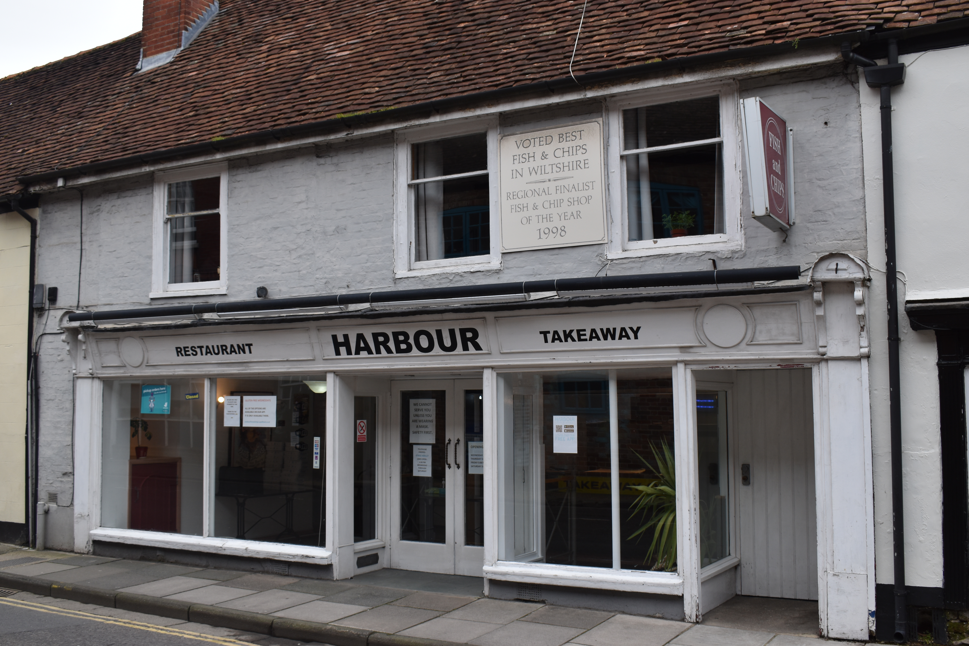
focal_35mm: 36
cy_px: 323
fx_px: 969
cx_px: 484
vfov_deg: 36.9
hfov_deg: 53.1
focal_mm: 24
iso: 200
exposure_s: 1/250
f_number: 6.3
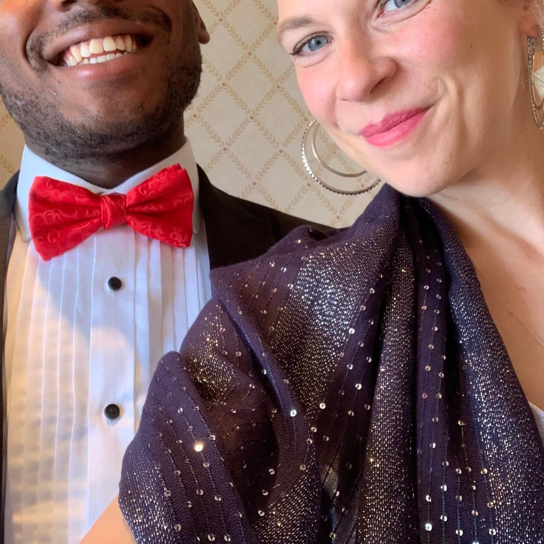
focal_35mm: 50
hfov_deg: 34.0
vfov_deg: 33.9
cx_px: 227
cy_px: 221
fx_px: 889
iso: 50
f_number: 2.2
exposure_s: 1/50
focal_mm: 2.87
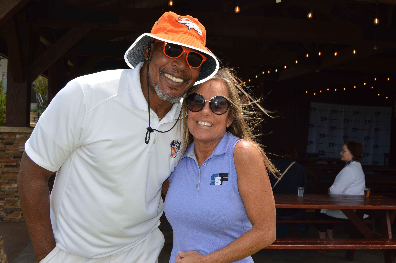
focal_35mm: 46
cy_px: 132
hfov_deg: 42.4
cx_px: 198
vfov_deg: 28.9
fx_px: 511
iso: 100
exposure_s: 1/200
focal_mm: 31
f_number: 9
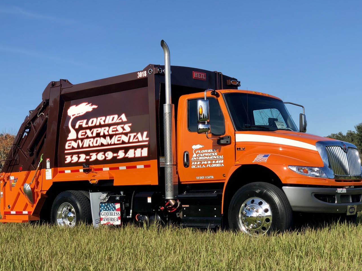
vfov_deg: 25.2
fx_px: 606
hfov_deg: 33.2
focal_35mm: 58
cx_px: 181
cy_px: 148
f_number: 2.4
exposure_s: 1/1230
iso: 16
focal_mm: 6
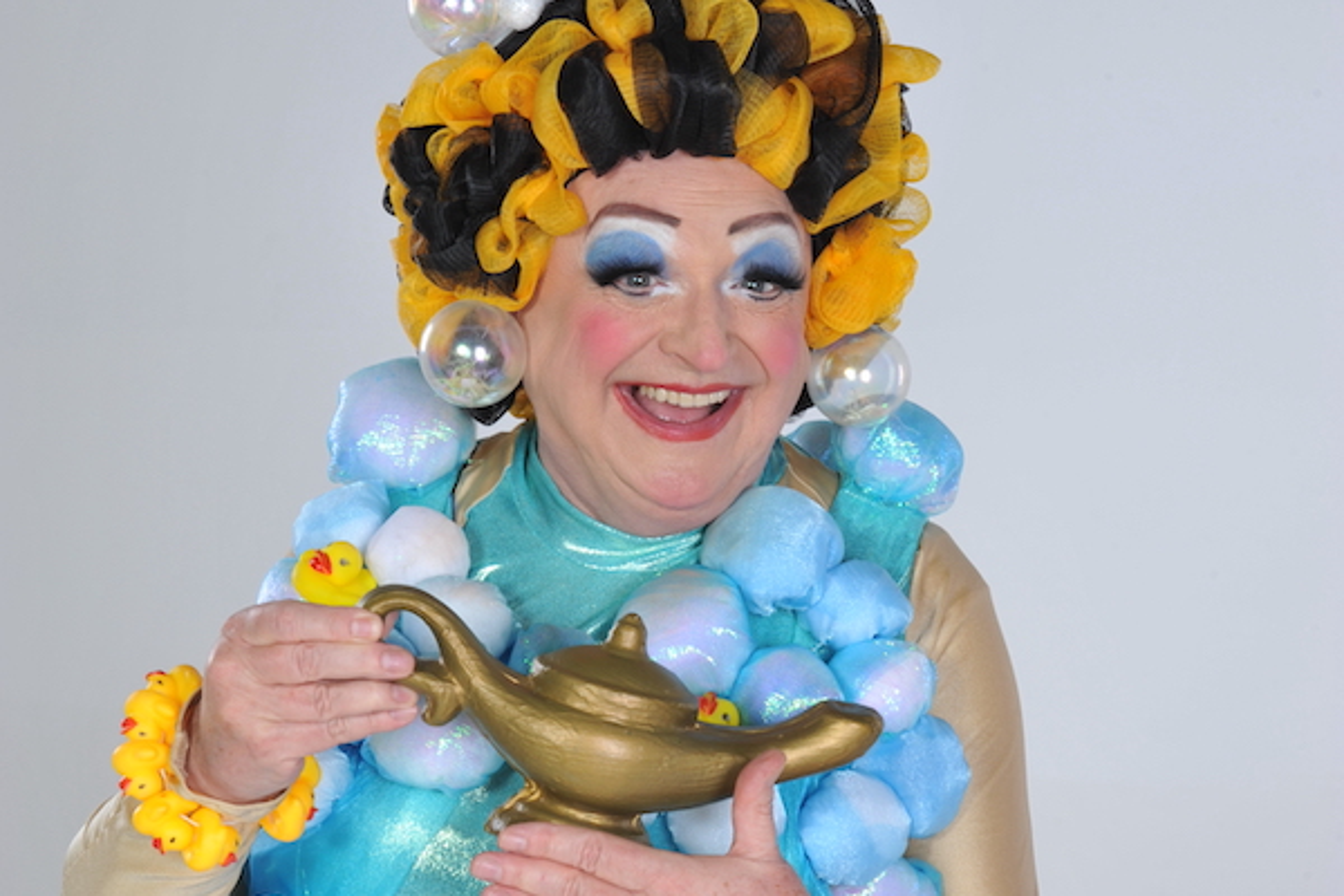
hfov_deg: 26.0
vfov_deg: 17.5
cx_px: 672
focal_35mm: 78
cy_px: 448
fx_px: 2912
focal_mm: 78
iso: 200
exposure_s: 1/160
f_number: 16
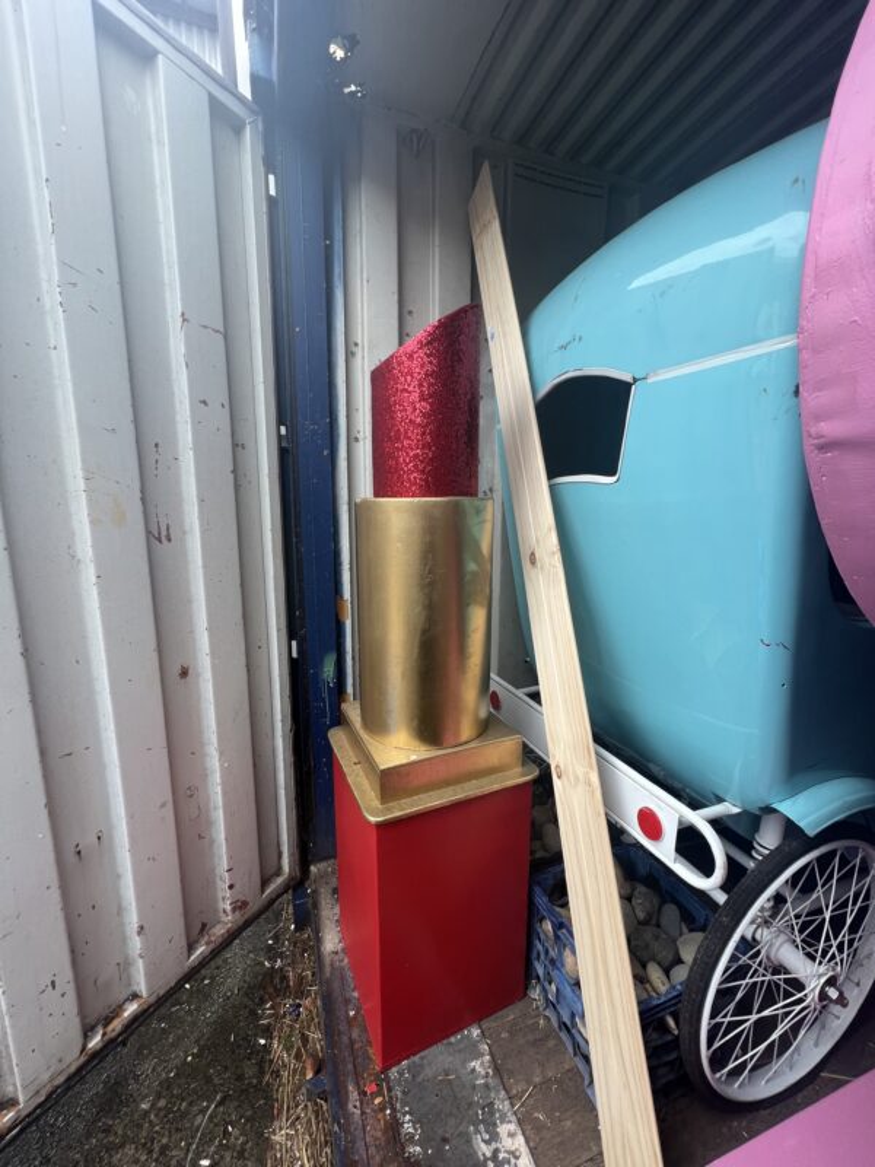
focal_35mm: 13
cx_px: 438
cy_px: 584
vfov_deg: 106.2
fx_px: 438
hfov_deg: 89.9
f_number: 1.8
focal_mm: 1.57
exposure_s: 1/99
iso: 40
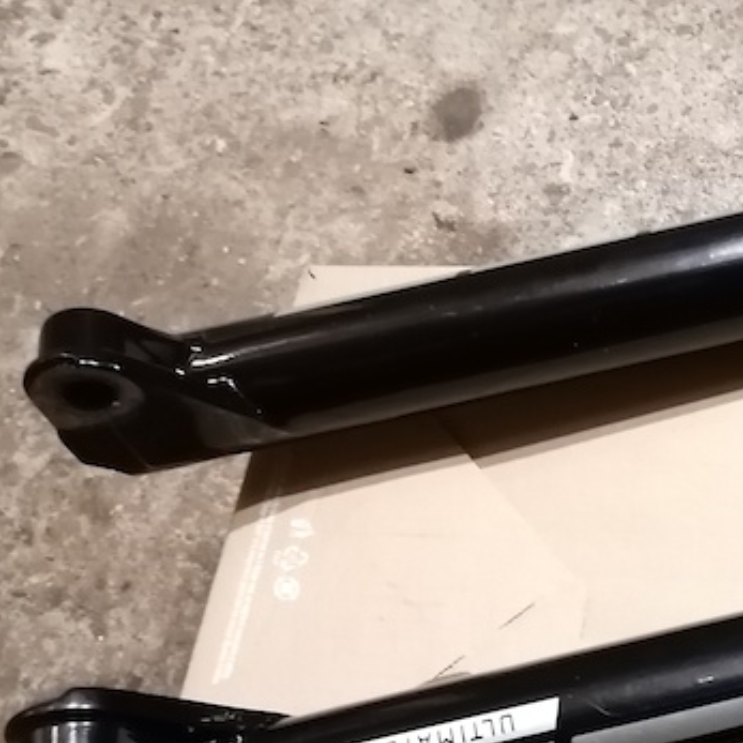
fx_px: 1336
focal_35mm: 55
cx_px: 741
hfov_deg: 29.1
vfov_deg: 30.8
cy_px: 518
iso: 1600
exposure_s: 1/16.7
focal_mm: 4.75
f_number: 1.8
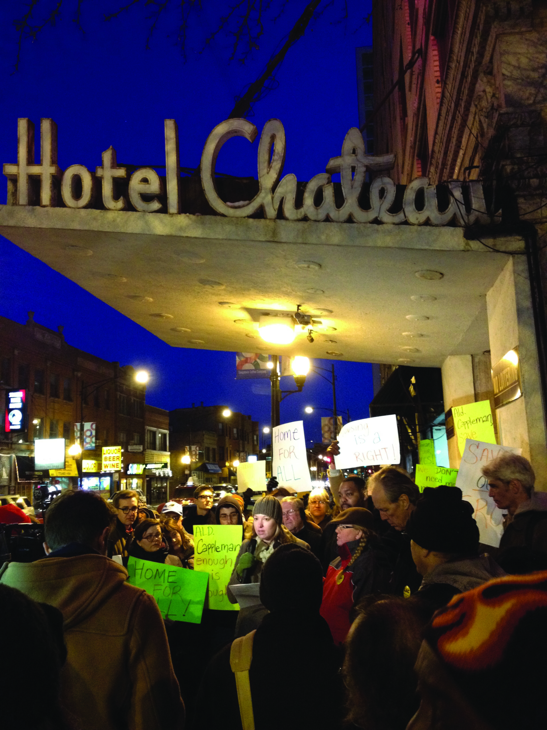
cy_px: 365
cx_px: 274
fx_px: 737
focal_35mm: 35
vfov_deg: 52.6
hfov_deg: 40.7
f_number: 2.4
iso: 320
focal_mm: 4.28
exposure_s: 1/20
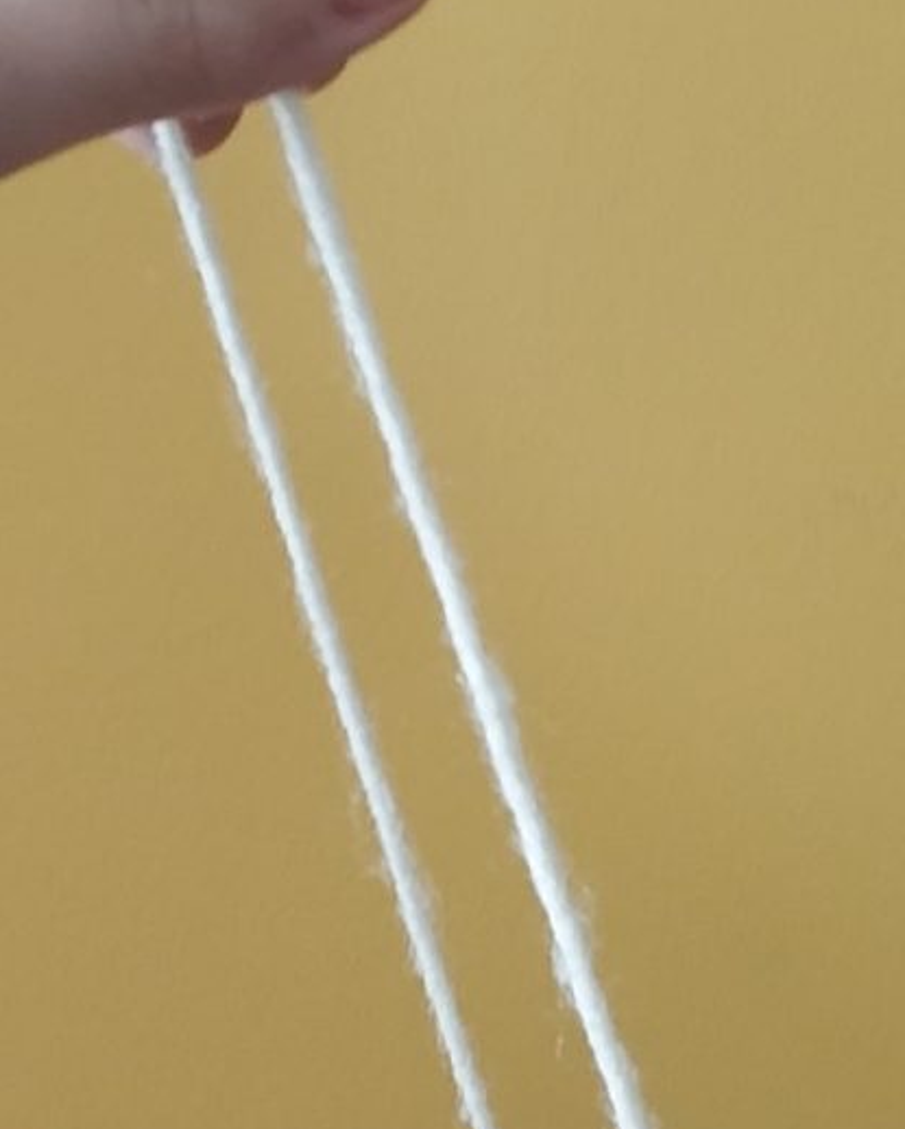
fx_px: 2776
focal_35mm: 83
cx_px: 334
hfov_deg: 18.5
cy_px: 796
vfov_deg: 22.8
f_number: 1.9
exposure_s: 1/30
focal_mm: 2.47
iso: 40
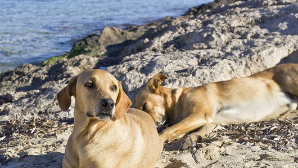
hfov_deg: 26.9
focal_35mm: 79
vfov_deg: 15.3
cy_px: 80
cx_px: 145
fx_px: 624
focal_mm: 50
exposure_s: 1/800
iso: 200
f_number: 8
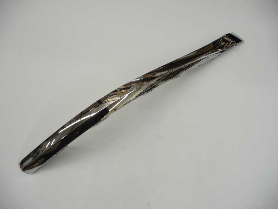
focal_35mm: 28
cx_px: 139
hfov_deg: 63.4
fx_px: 225
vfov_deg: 49.7
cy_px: 104
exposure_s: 1/30
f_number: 3.3
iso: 100
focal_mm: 4.7
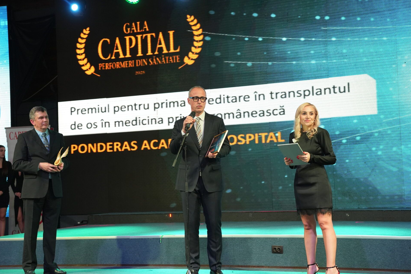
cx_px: 194
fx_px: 673
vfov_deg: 23.0
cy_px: 140
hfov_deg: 33.9
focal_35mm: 59
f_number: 3.2
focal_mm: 55
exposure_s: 1/250
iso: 3200
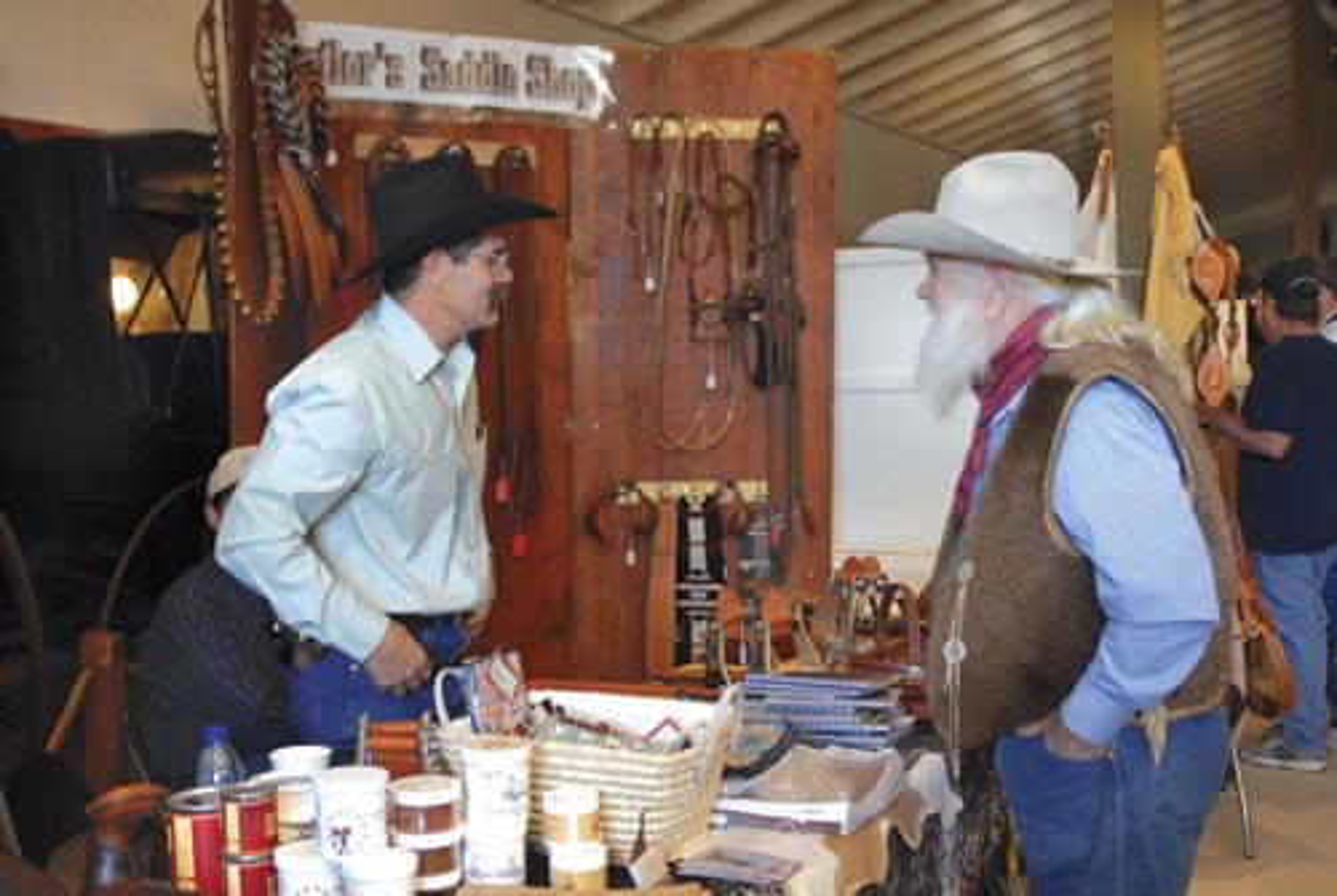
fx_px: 1562
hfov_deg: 46.3
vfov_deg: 32.0
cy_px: 448
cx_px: 668
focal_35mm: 42
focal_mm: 28
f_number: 2.8
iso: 400
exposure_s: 1/100
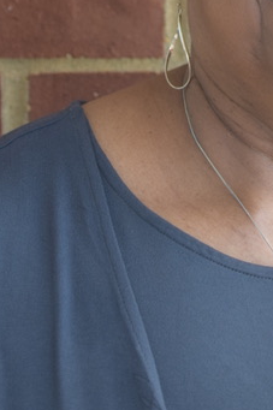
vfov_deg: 9.2
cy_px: -94
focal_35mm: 220
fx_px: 2505
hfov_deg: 6.2
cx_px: 255
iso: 360
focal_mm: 46
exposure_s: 1/60
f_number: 4.8
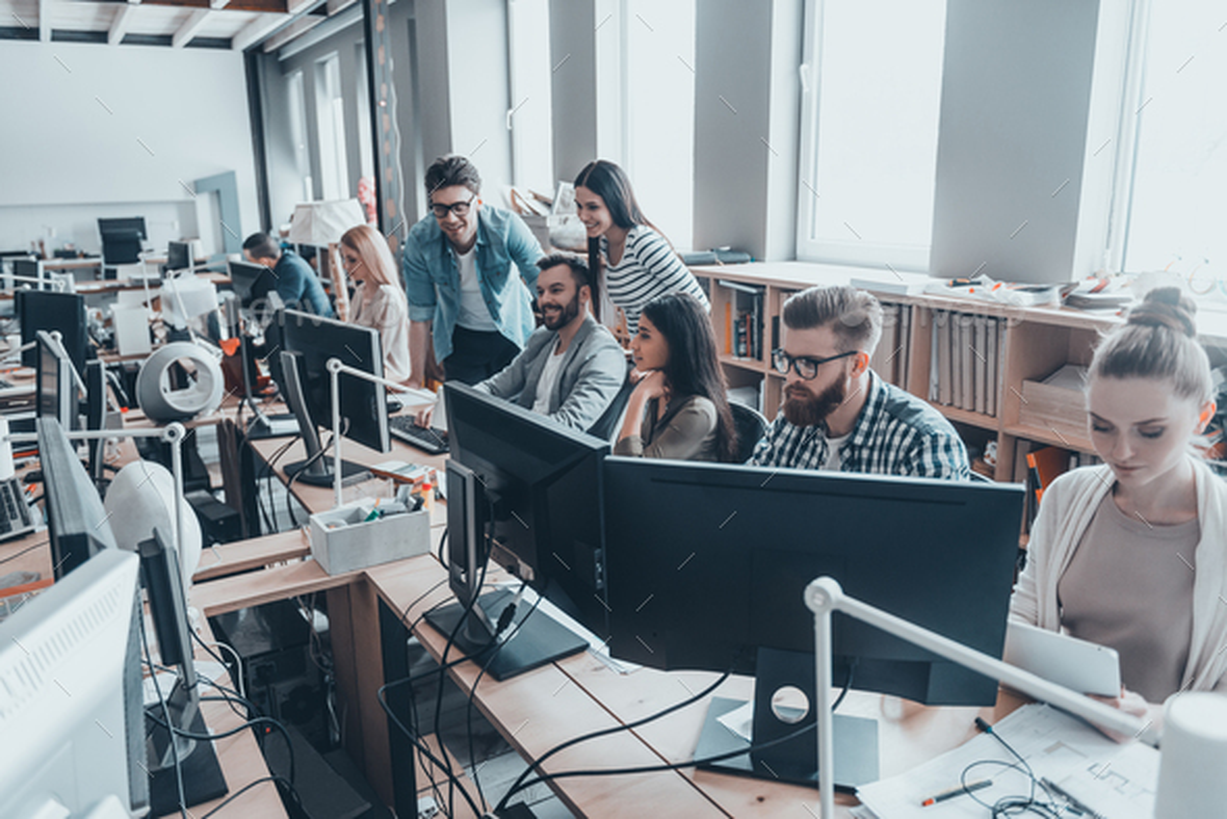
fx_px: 921
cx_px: 614
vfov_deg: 48.0
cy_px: 410
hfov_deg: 67.4
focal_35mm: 27
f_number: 2.8
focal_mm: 27
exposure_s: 1/60
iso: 800
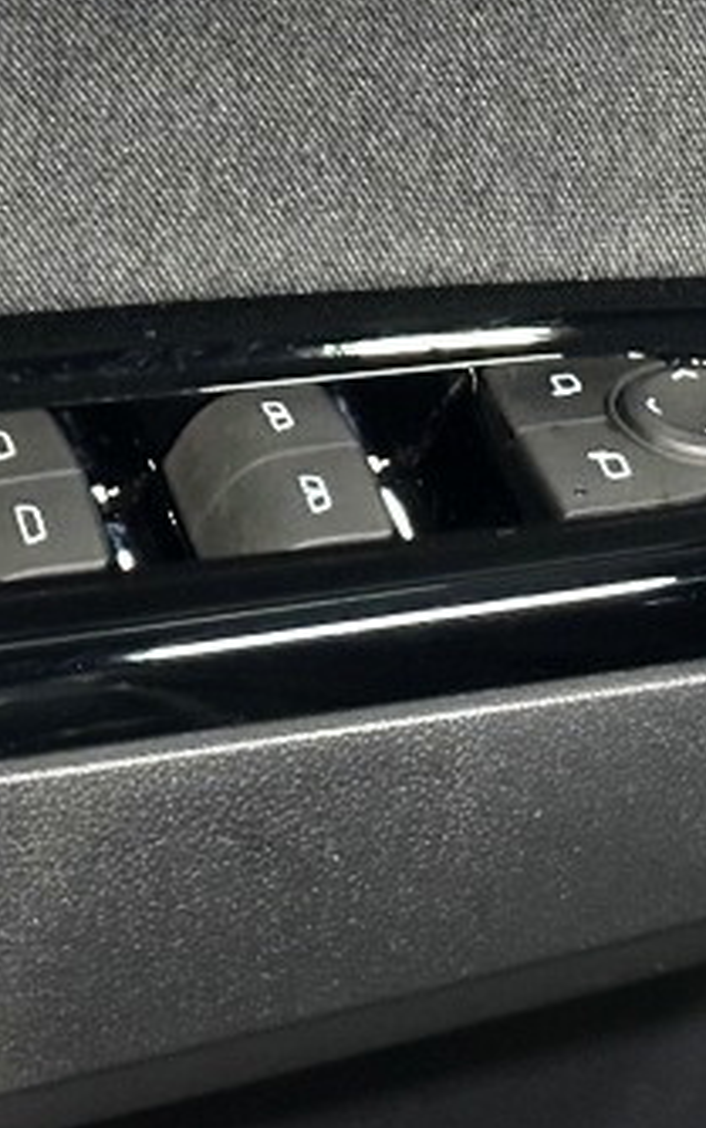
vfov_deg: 13.2
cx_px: 365
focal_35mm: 156
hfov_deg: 8.4
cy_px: -20
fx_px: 4798
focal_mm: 6.86
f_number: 1.78
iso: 640
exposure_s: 1/30
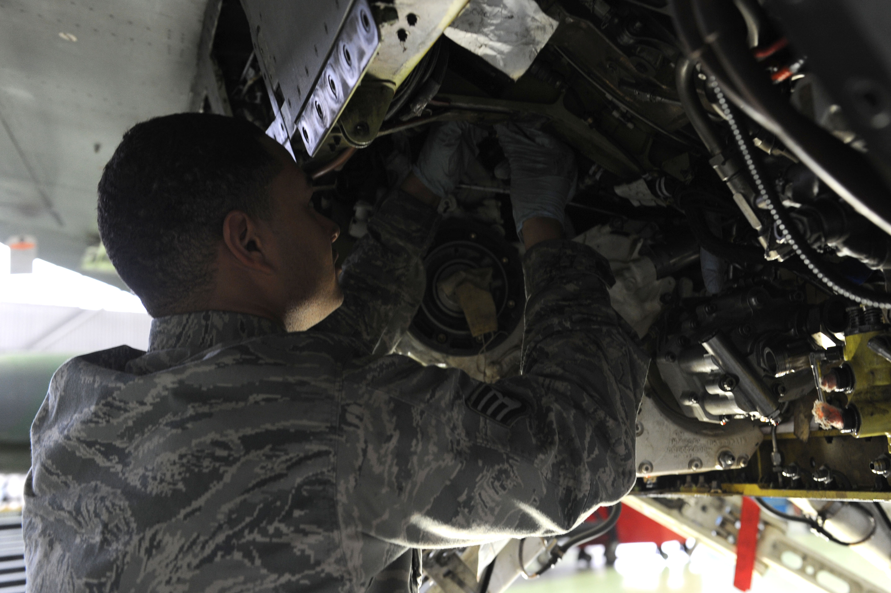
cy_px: 296
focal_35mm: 36
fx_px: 890
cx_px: 446
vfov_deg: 36.8
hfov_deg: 53.2
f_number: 4.5
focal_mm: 36
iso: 1000
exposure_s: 1/60
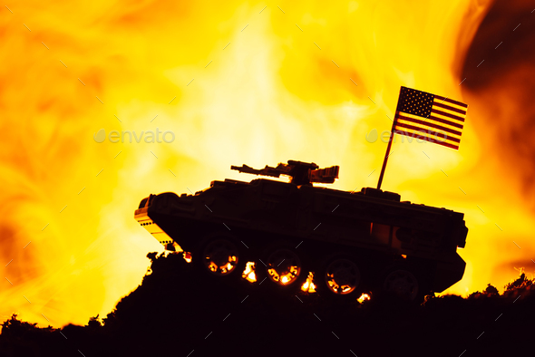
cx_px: 268
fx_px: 1561
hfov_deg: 19.4
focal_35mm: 105
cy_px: 178
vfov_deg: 13.1
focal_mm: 105
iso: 100
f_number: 5.6
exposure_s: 1/160
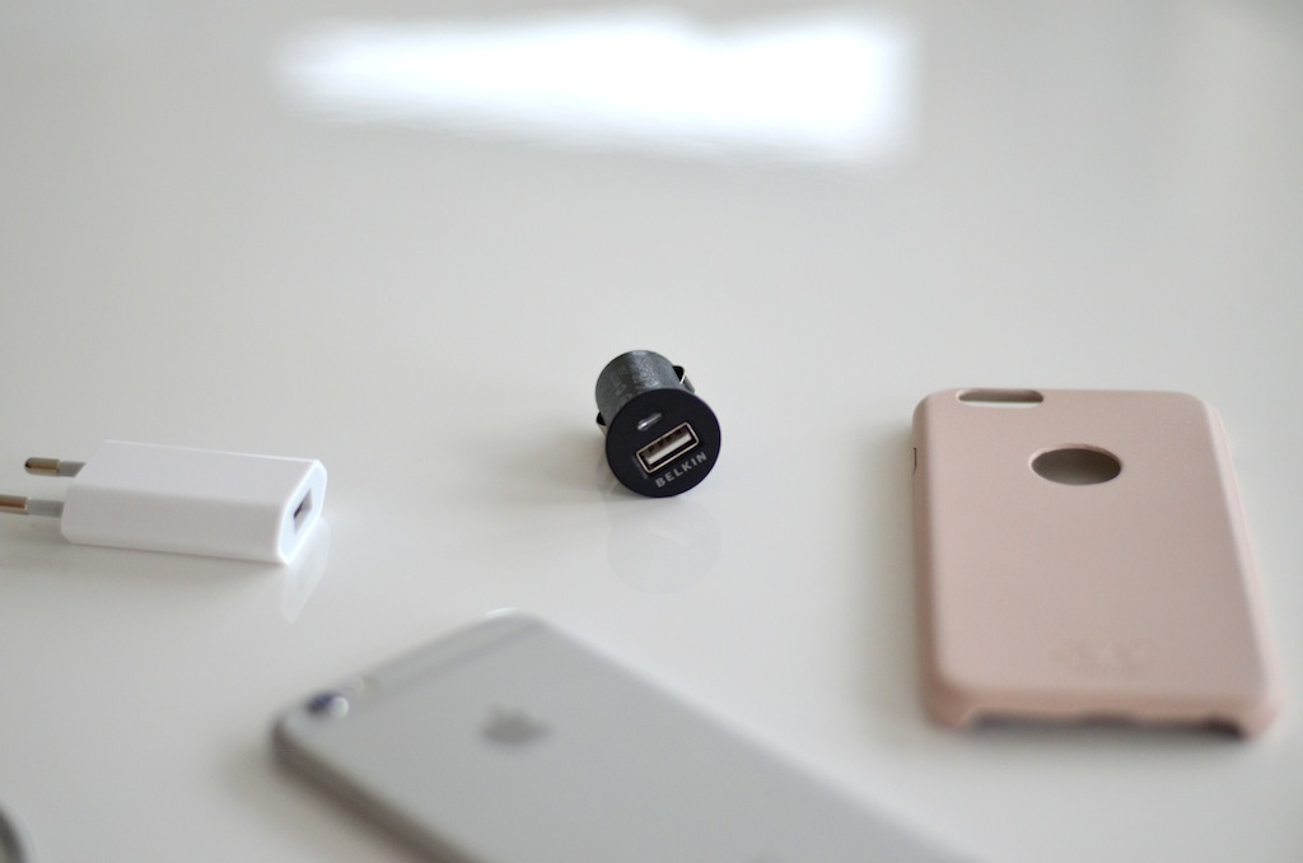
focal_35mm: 75
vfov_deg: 18.1
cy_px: 432
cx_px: 652
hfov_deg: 27.0
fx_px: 2709
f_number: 1.8
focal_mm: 50
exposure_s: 1/500
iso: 400
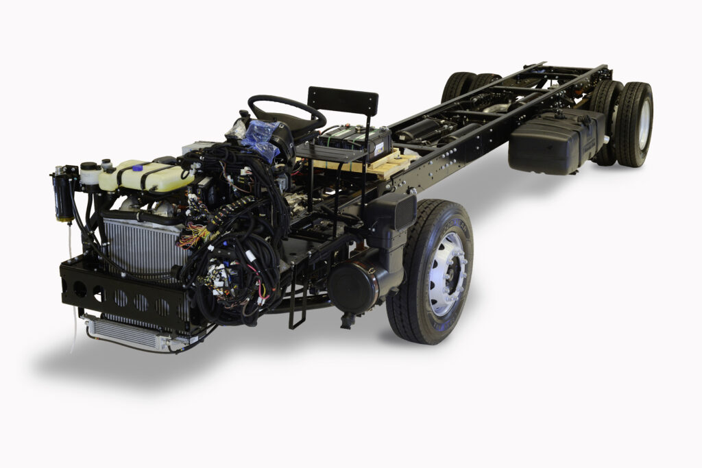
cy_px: 234
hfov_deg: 39.6
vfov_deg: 27.0
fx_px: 975
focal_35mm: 50
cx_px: 351
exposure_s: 1/13
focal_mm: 50
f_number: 14
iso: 800
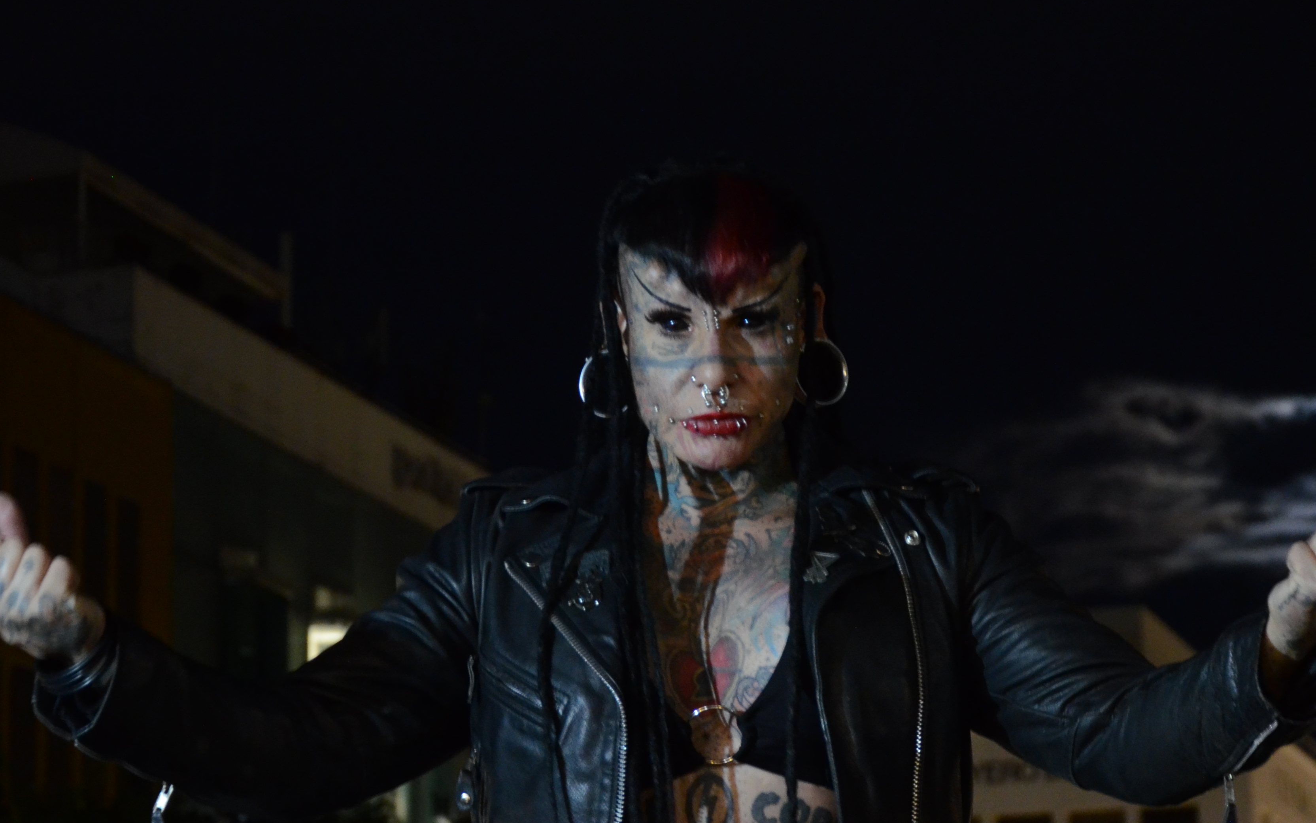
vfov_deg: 10.0
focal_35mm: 131
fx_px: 4699
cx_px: 822
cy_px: 555
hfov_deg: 15.9
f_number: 5
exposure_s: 1/8
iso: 2000
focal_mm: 58
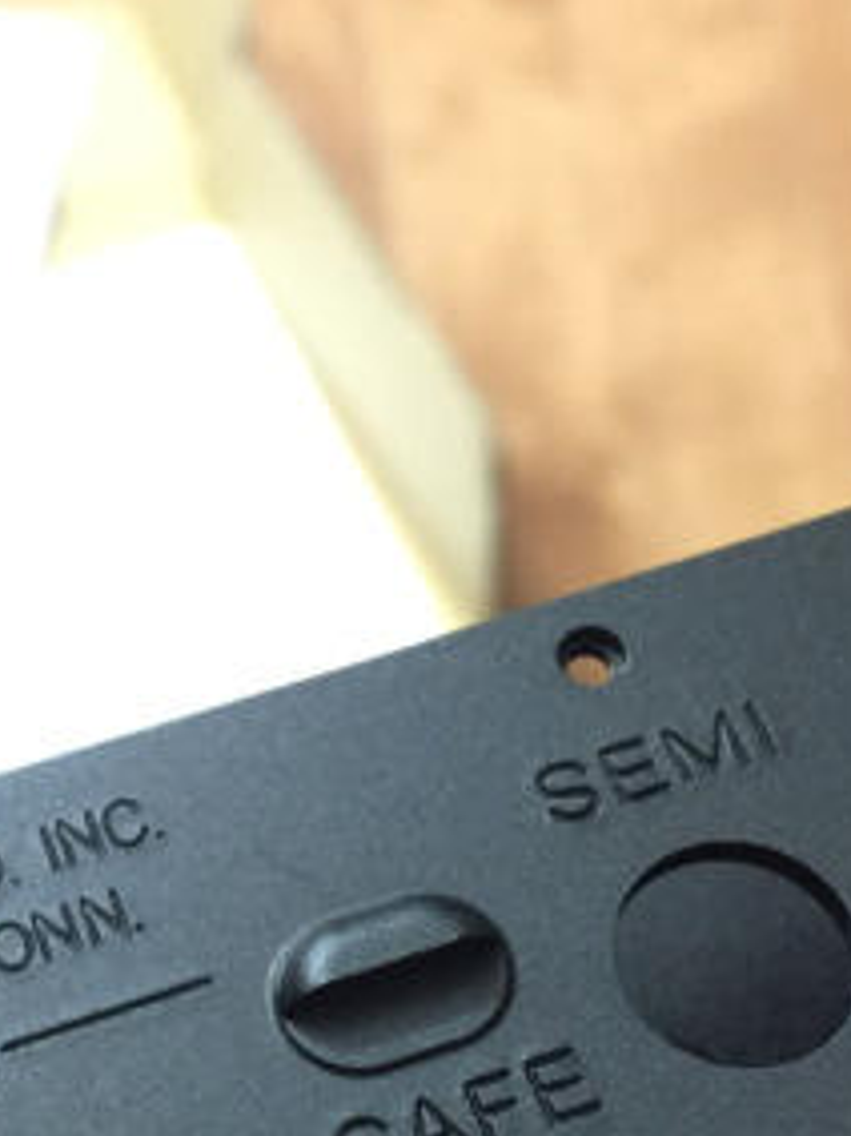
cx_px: 157
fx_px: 2198
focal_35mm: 67
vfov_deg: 28.9
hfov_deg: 21.6
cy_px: 688
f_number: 2.2
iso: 640
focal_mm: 4.15
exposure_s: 1/15
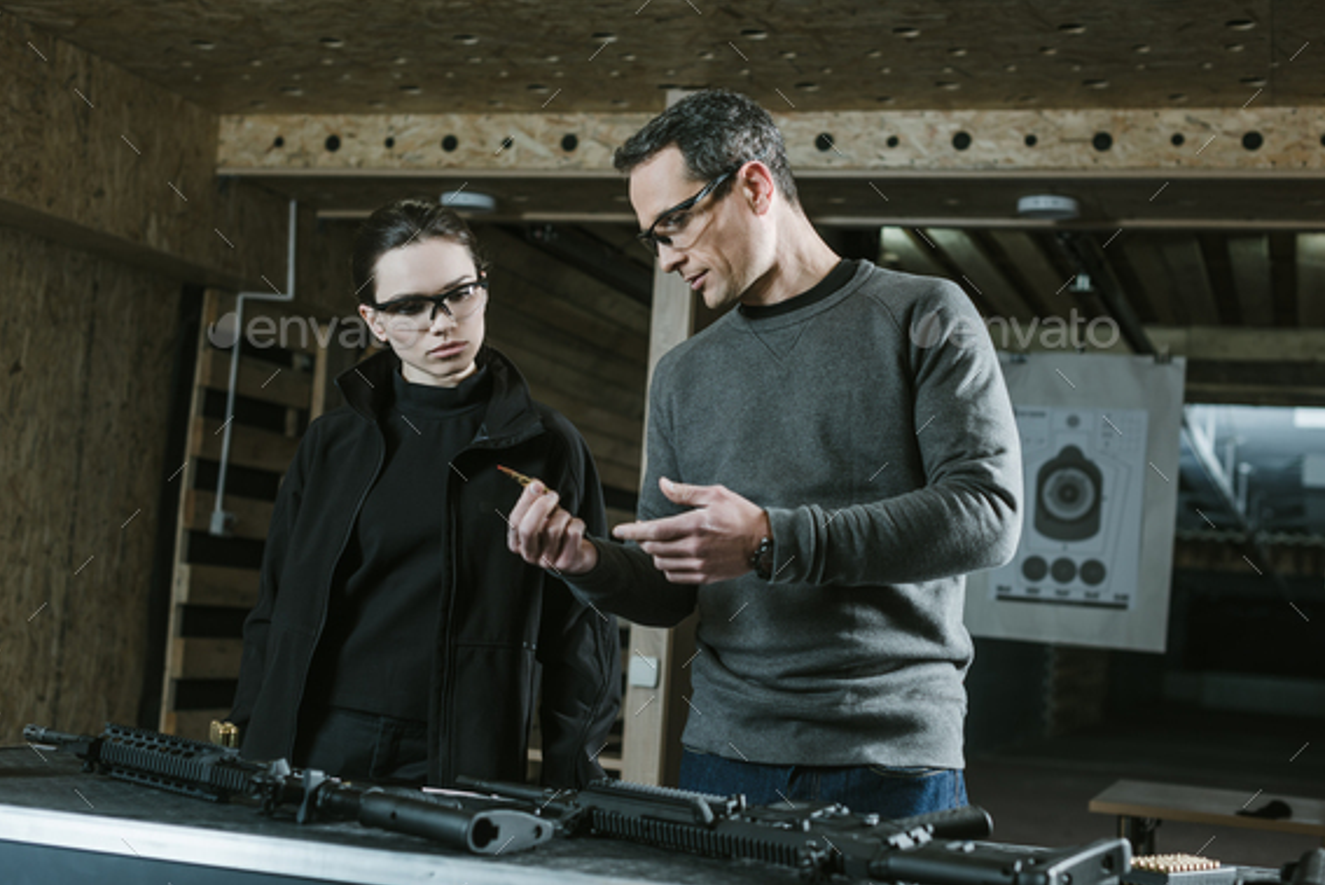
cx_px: 657
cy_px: 441
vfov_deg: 26.0
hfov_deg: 38.2
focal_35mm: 52
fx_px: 1915
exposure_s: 1/200
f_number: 3.5
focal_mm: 50
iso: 100
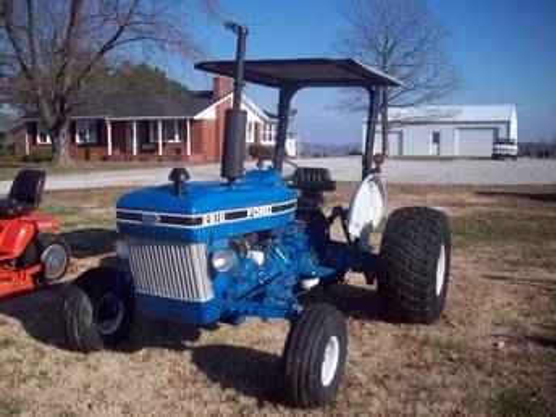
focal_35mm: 37
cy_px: 208
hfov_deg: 50.1
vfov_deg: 38.7
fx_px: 594
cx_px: 278
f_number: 5.6
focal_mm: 6.2
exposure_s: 1/422
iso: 80
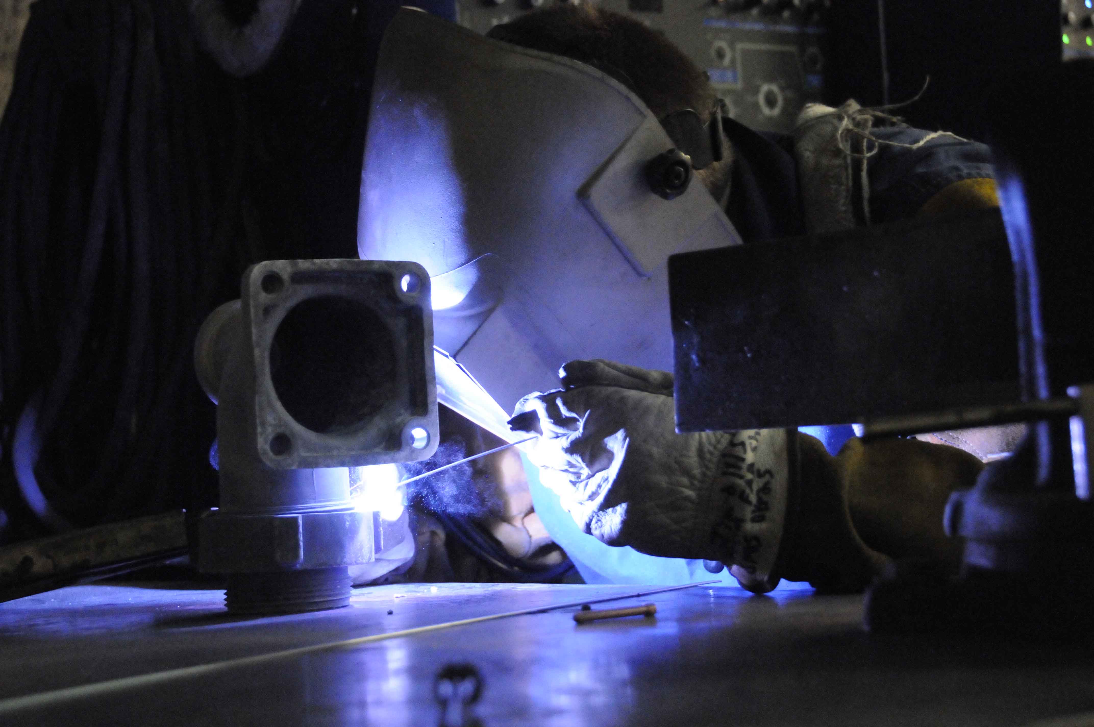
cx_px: 547
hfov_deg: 28.1
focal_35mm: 72
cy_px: 364
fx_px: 2185
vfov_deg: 18.9
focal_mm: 48
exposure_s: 1/80
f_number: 4.5
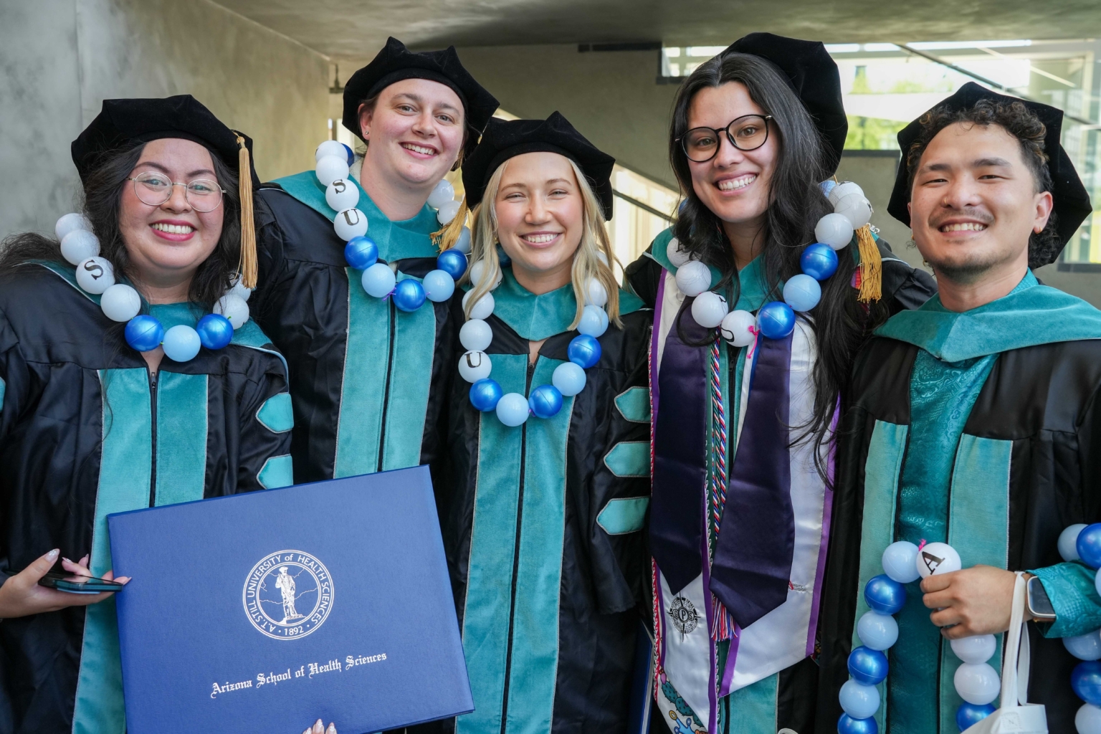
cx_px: 550
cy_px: 367
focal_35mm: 35
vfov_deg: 37.9
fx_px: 1070
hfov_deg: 54.4
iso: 1000
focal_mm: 35
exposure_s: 1/250
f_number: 4.5
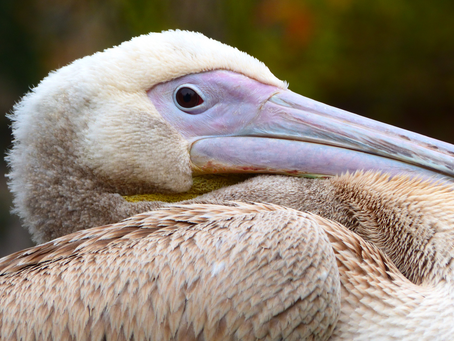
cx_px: 227
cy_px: 170
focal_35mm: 600
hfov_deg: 3.3
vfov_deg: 2.5
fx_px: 7869
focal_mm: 108
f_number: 5
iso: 200
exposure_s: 1/125
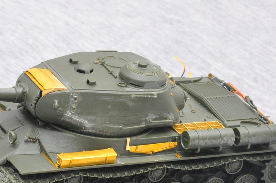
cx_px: 118
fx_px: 1812
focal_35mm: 237
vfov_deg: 5.8
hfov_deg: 8.7
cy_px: 137
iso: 3200
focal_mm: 105
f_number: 22
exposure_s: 1/200
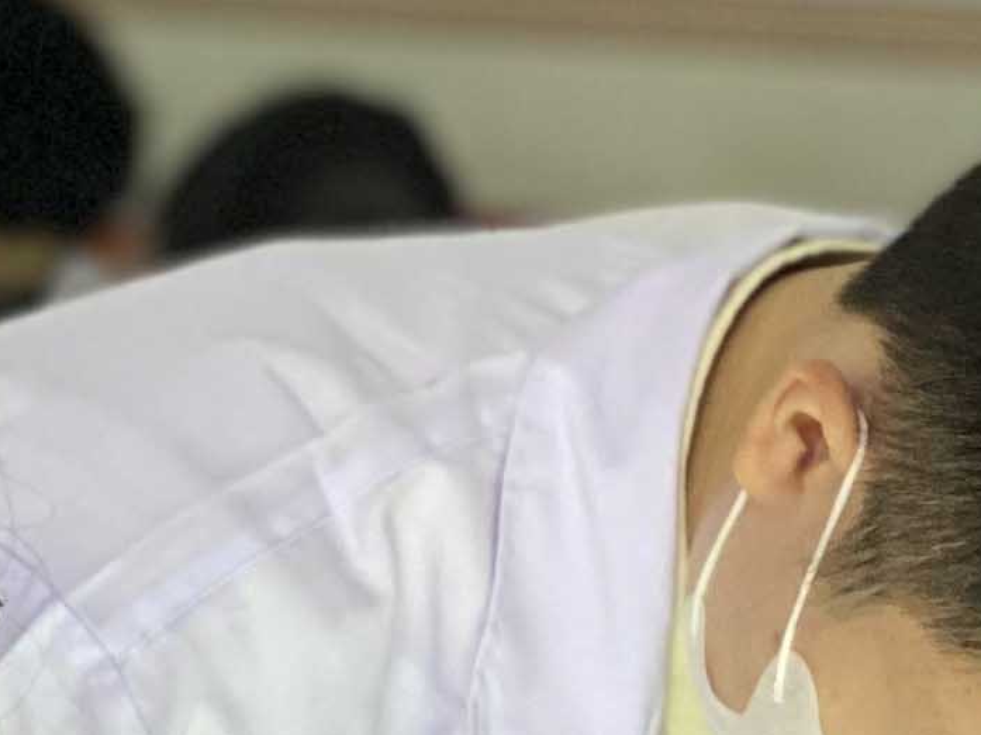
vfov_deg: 4.9
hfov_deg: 6.6
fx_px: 8526
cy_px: 1362
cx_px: 31
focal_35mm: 301
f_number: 2
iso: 125
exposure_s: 1/100
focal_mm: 6
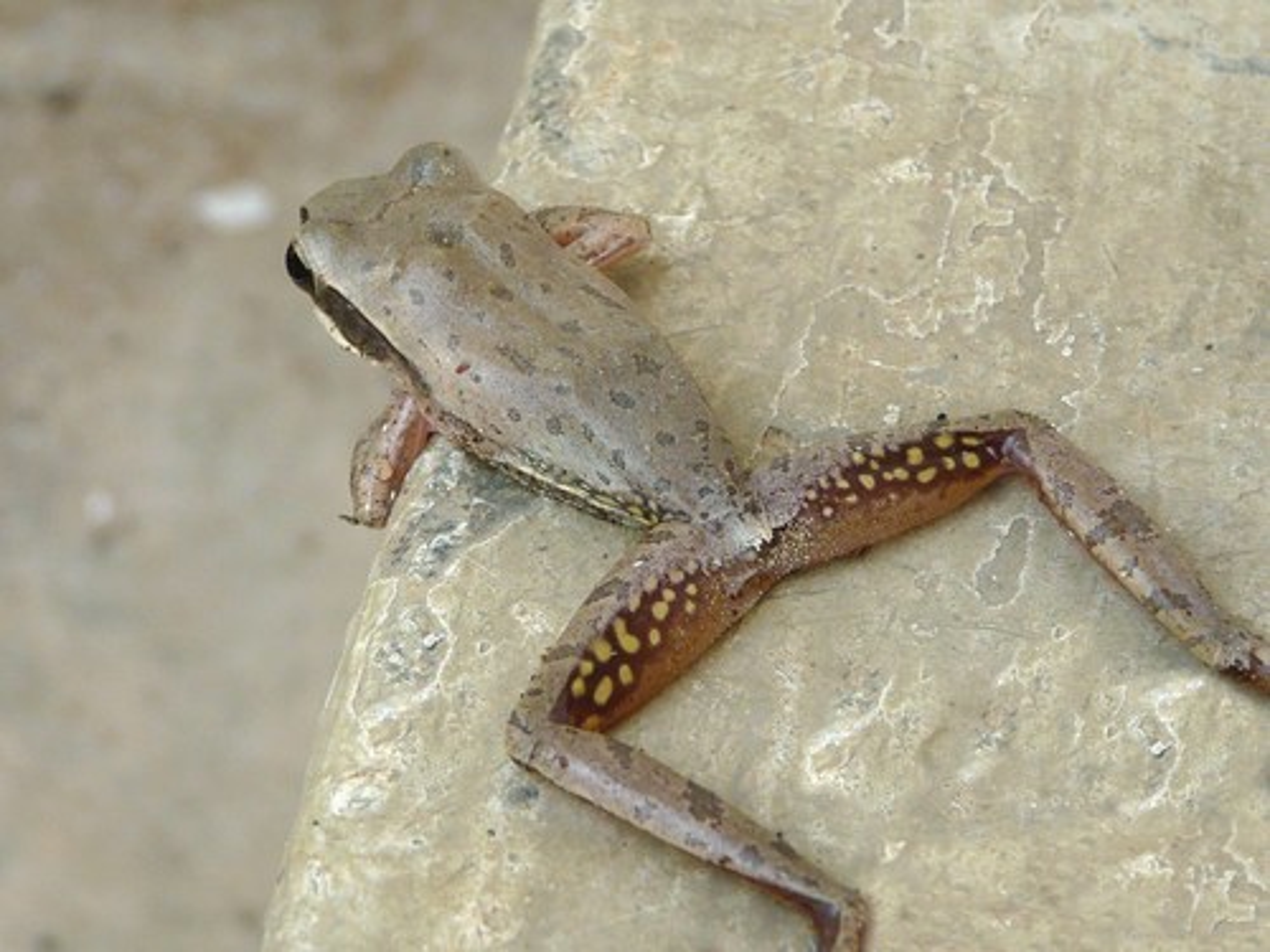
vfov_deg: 12.0
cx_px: 635
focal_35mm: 123
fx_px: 4513
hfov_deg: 16.0
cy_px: 476
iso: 100
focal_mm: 12.6
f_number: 4
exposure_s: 1/125
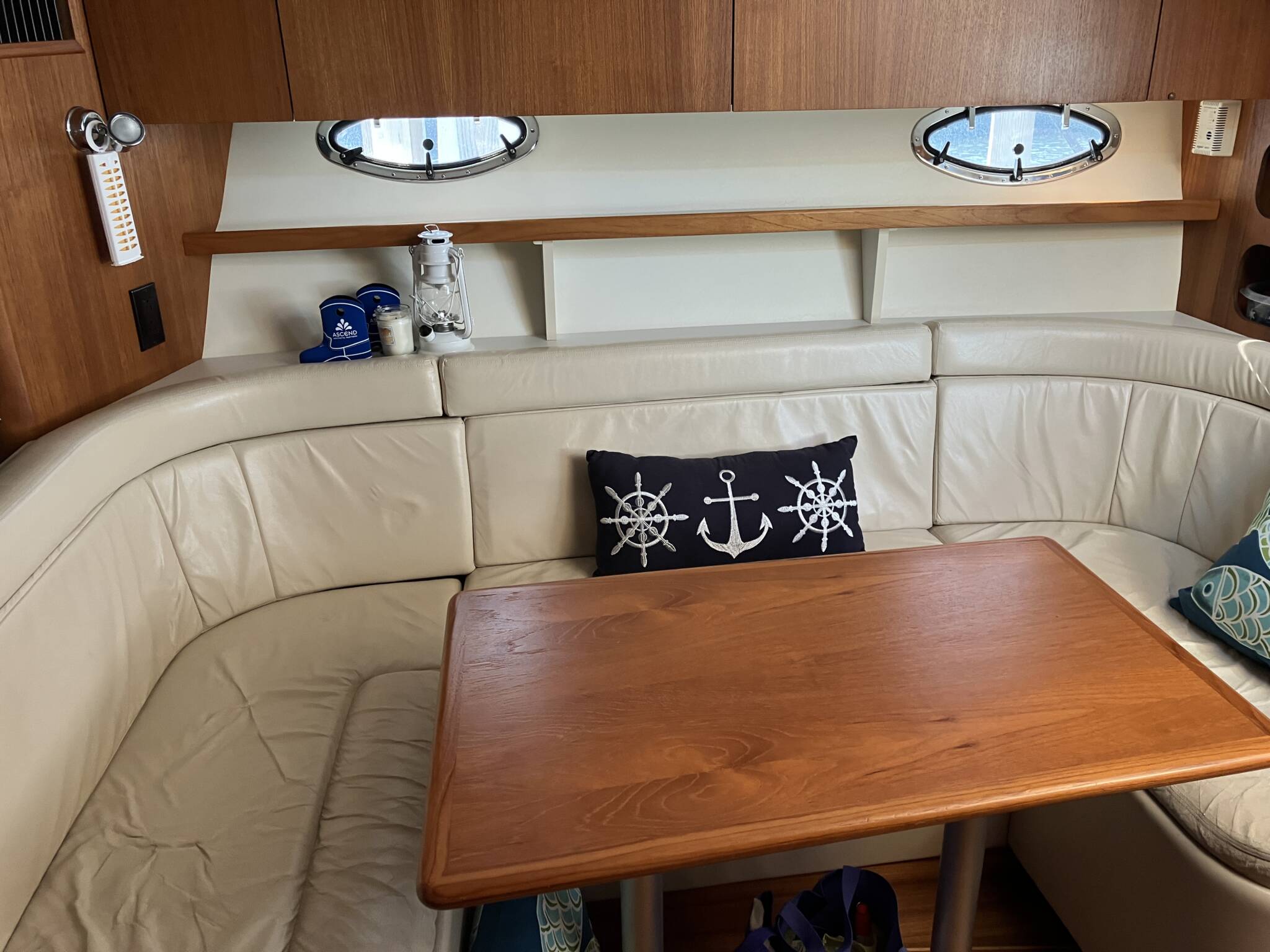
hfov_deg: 63.4
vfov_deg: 49.7
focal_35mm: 28
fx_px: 1027
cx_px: 635
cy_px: 476
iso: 80
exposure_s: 1/73
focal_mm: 3.99
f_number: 1.8
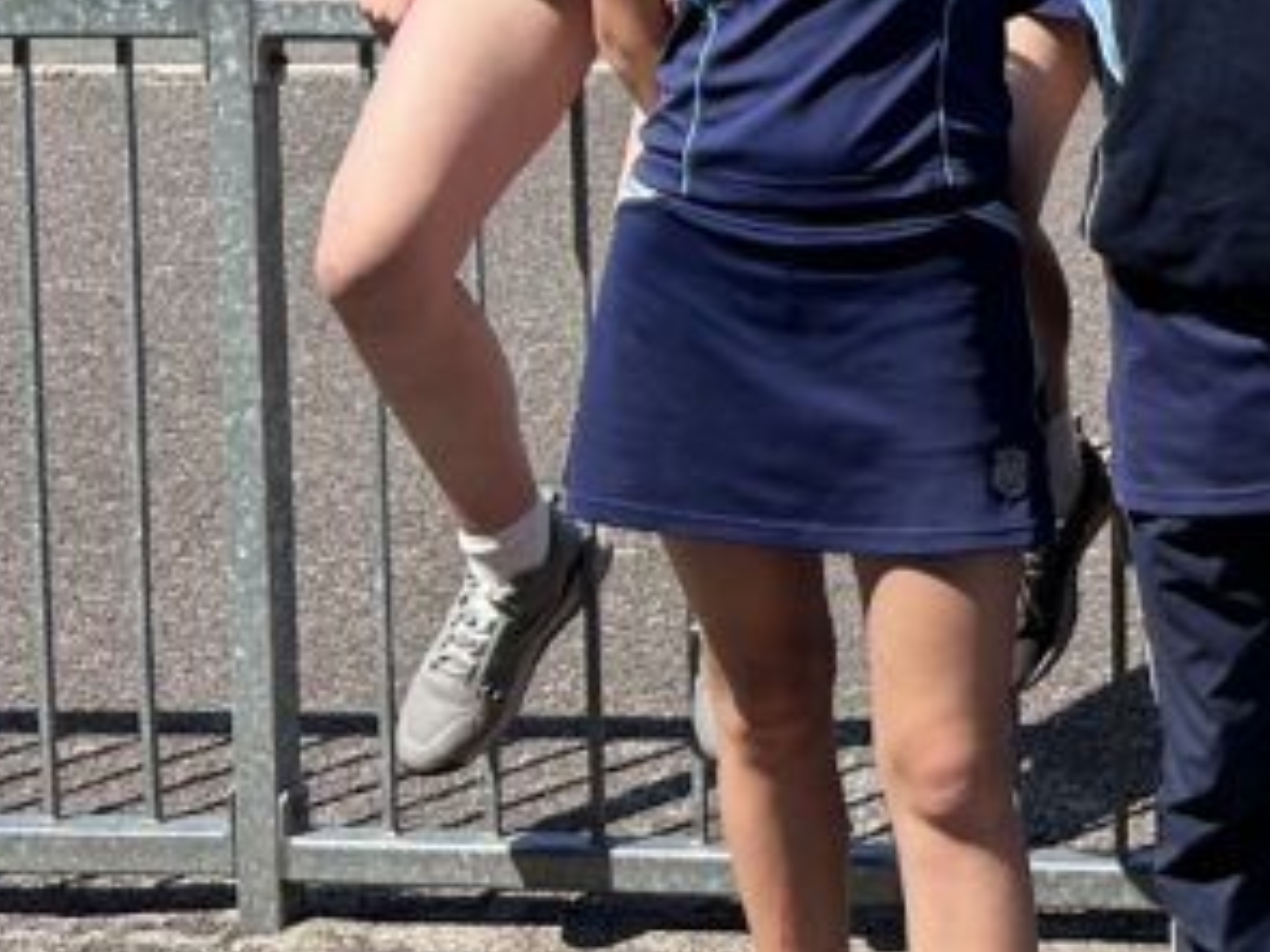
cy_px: -142
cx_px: 1789
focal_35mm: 90
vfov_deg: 15.9
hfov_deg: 19.5
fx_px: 3302
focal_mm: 5.7
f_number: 1.5
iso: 50
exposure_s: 1/3077
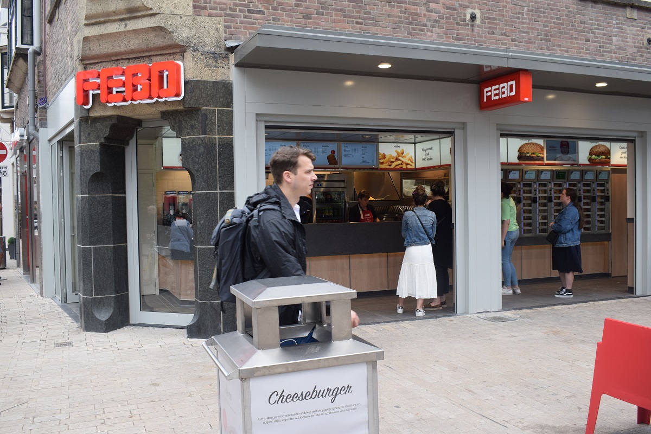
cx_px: 326
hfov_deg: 55.1
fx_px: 624
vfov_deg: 38.4
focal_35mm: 34
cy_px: 217
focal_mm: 23
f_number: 7.1
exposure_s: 1/200
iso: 400
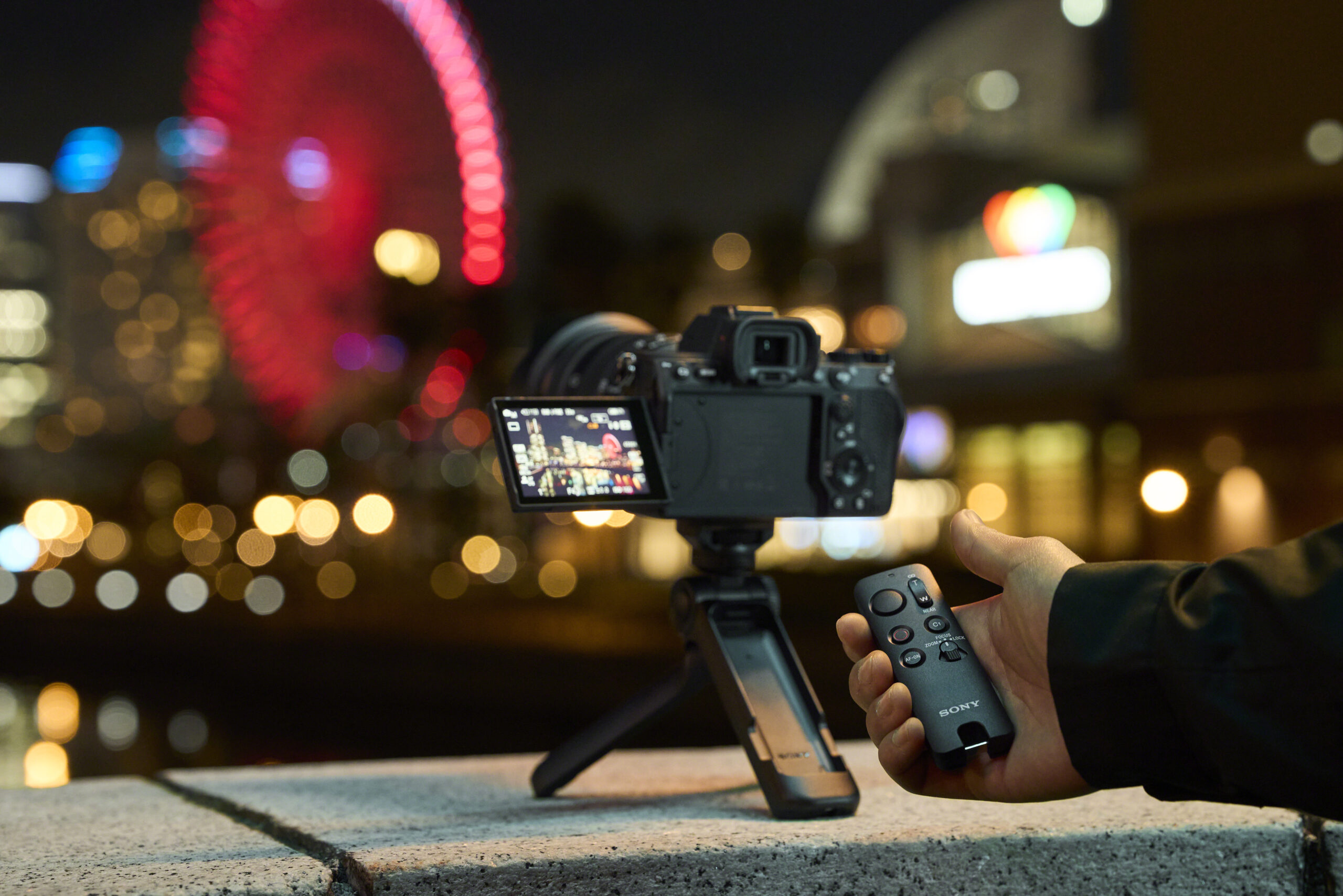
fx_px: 2425
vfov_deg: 20.9
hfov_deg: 31.0
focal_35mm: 65
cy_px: 448
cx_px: 672
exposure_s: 1/30
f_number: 4
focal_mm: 65
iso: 2000
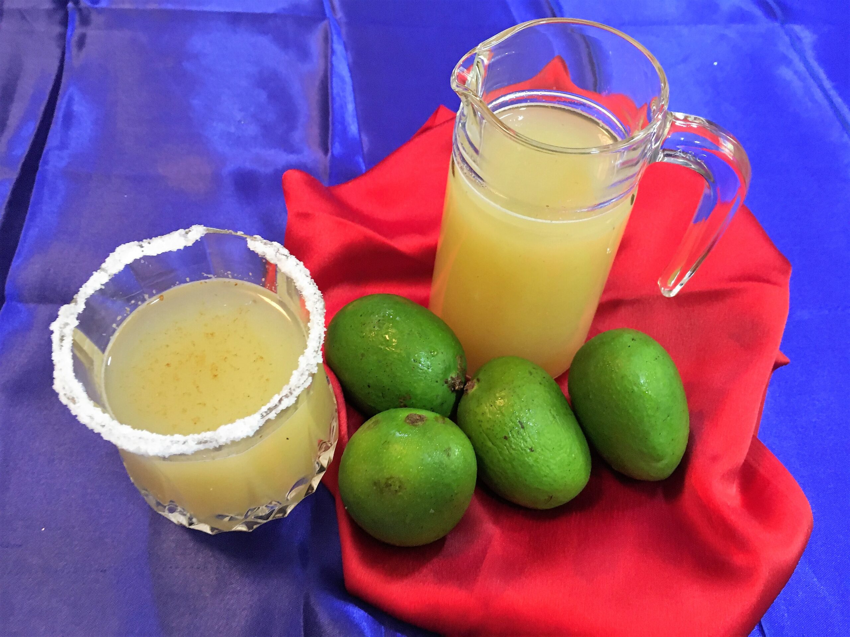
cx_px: 425
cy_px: 318
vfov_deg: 48.2
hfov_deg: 61.7
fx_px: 712
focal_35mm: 29
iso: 250
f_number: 2.2
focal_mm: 4.15
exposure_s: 1/33
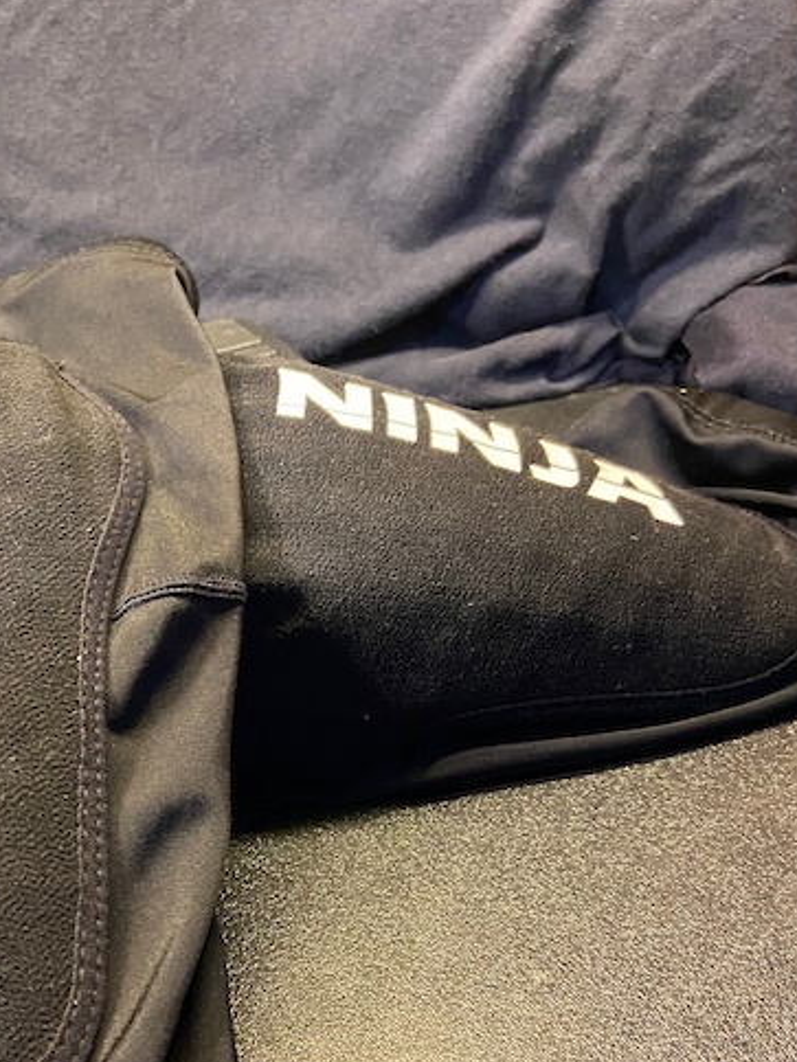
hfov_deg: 33.0
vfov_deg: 43.2
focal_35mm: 43
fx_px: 1320
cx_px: 211
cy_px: 709
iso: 500
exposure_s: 1/30
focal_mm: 4.25
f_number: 1.8
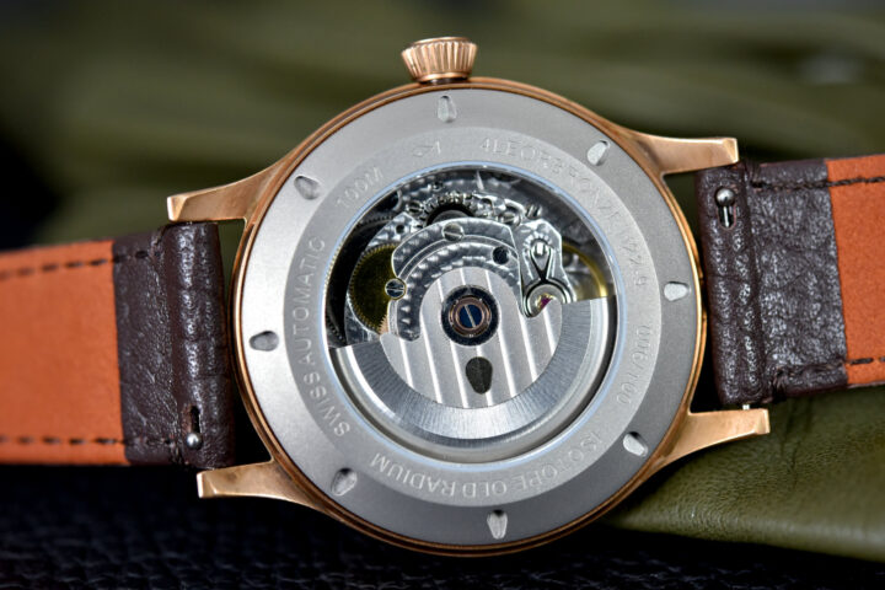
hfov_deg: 33.4
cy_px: 295
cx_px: 442
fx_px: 1475
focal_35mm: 60
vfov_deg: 22.6
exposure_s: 1/100
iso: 2000
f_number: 5.6
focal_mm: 60
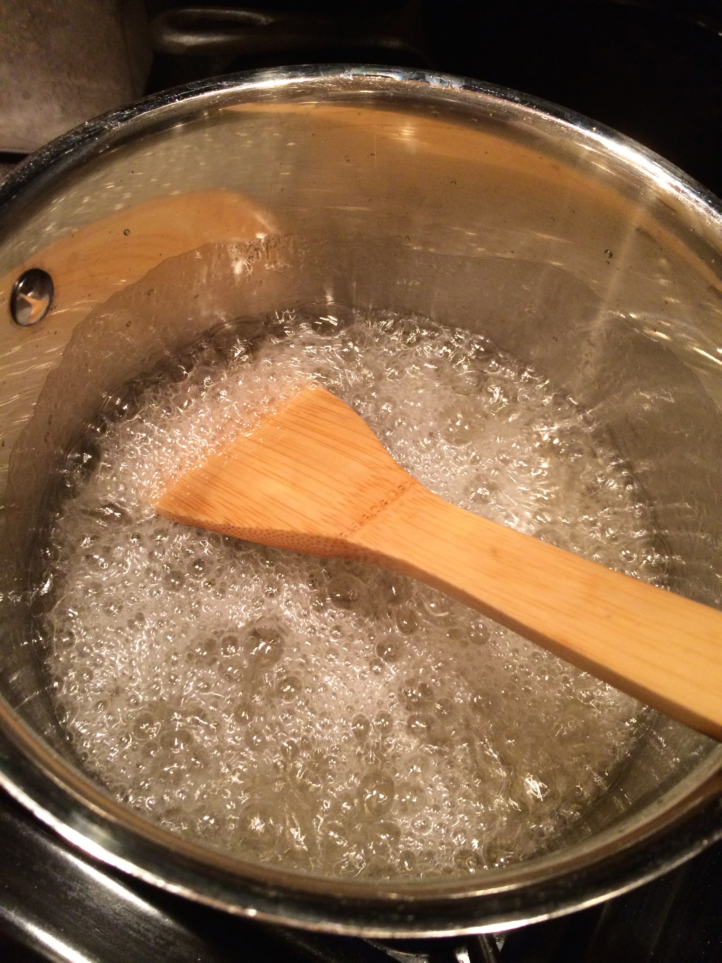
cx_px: 361
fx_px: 806
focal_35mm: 29
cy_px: 482
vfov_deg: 61.7
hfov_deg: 48.2
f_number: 2.2
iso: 250
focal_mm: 4.15
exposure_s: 1/24
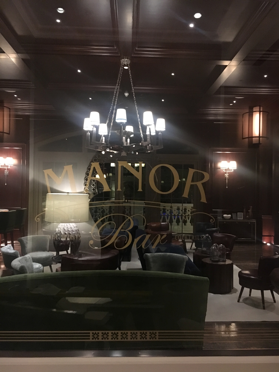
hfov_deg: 48.2
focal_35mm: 29
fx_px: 312
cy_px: 186
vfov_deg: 61.7
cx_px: 140
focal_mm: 4.15
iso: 320
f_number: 2.2
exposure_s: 1/15
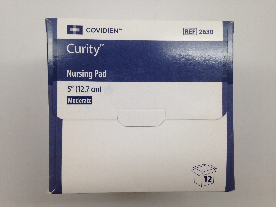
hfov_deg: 55.4
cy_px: 104
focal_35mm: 33
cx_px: 138
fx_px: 263
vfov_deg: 42.9
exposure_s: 1/60
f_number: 2.4
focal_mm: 4.12
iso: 50
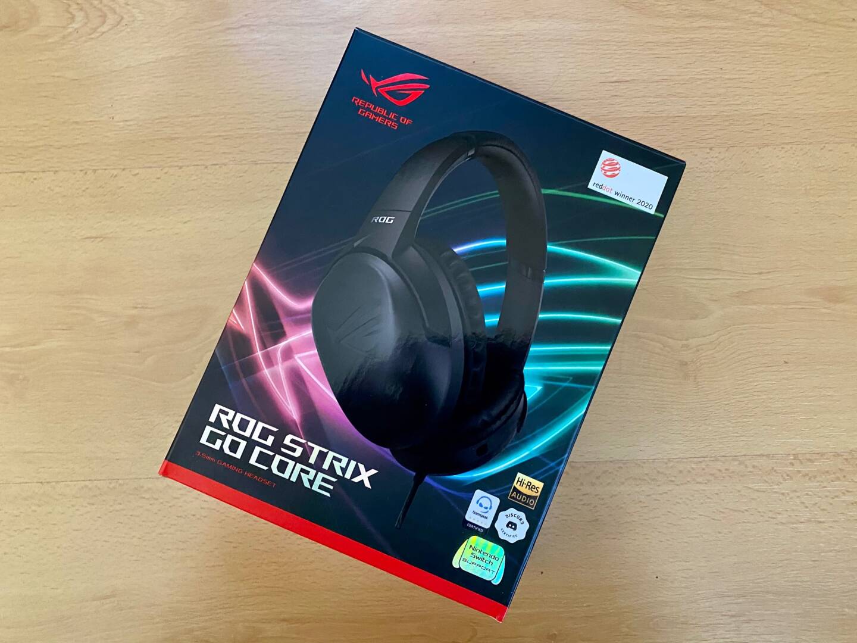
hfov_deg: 67.3
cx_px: 428
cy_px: 322
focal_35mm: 26
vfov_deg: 53.1
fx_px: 644
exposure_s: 1/30
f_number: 1.8
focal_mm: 4.25
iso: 800
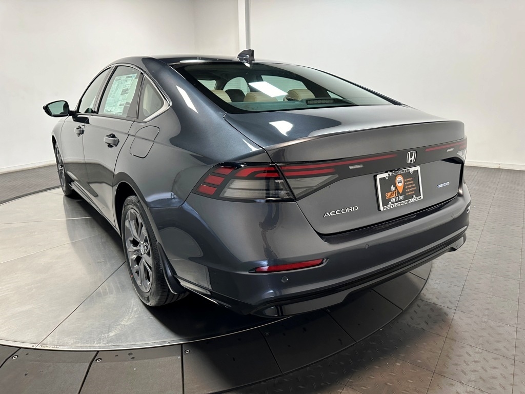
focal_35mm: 24
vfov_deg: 56.8
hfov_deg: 71.6
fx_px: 364
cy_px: 197
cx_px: 262
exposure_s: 1/60
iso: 500
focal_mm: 6.86
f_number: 1.78
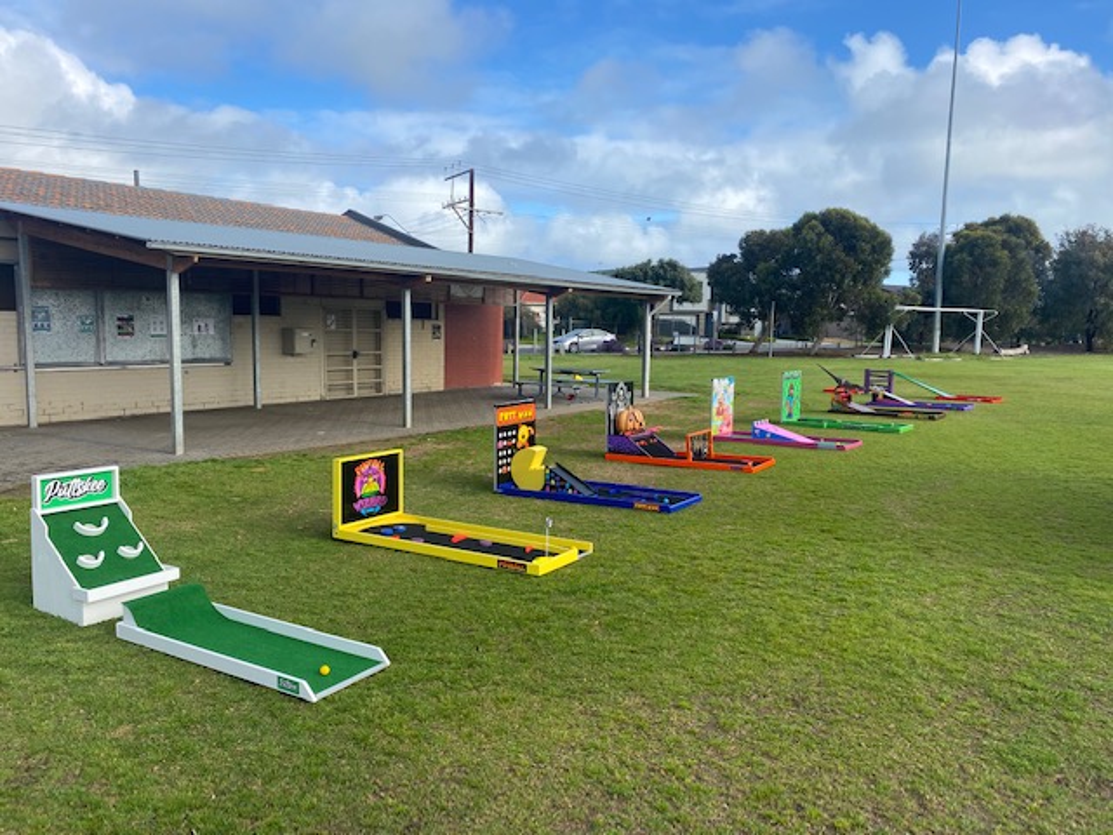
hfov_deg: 67.3
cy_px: 418
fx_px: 836
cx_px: 556
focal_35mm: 26
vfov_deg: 53.1
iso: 32
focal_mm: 4.25
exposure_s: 1/2066
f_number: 1.8
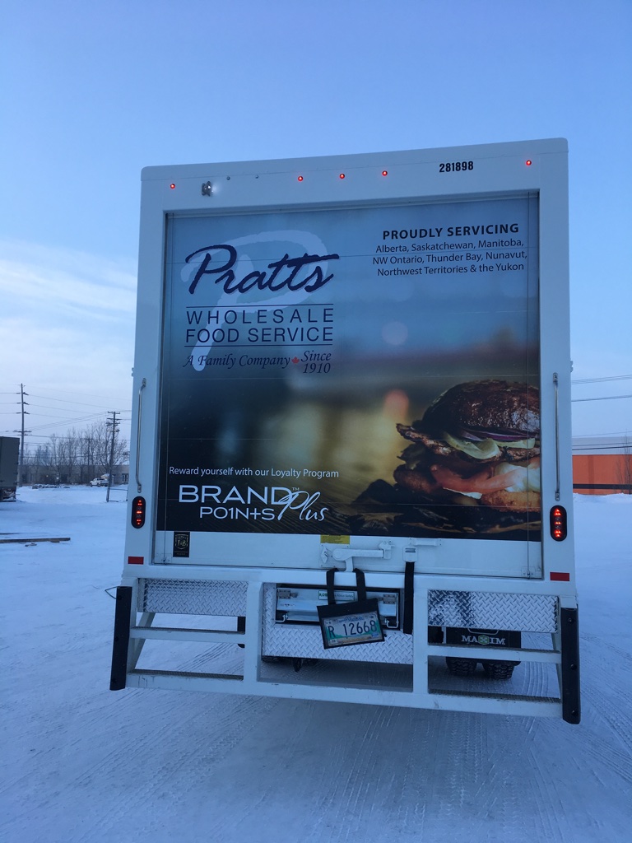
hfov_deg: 48.2
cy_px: 422
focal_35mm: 29
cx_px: 316
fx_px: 706
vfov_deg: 61.7
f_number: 2.2
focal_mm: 4.15
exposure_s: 1/455
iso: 25
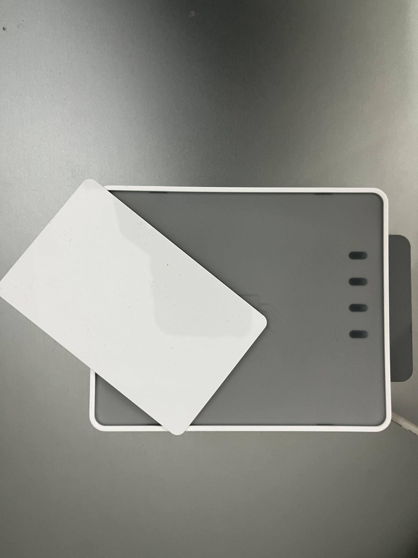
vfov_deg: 67.3
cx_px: 209
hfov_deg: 53.1
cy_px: 279
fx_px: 419
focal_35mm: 26
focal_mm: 5.1
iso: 320
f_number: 1.6
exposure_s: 1/50
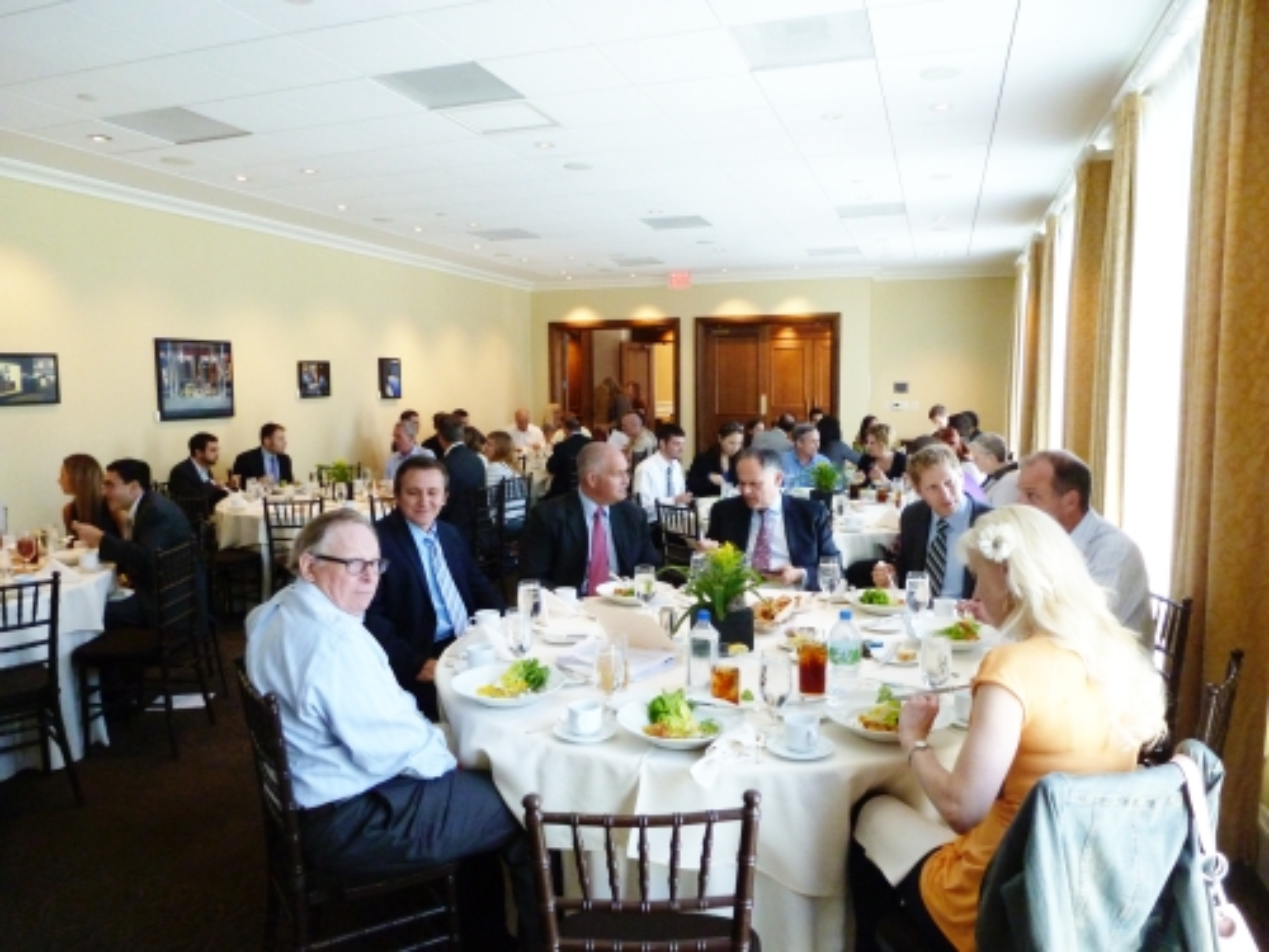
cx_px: 634
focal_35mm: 24
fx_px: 880
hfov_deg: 71.6
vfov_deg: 56.8
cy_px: 476
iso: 400
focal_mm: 4.3
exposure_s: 1/30
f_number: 3.3
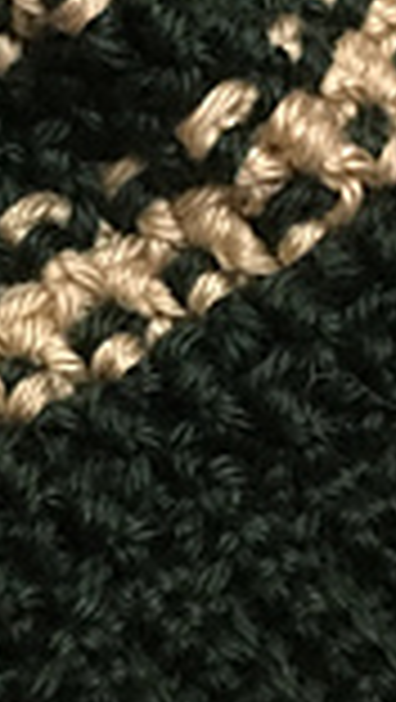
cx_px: -2
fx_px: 1881
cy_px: 266
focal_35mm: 101
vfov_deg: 21.1
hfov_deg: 11.9
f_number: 2.2
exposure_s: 1/15
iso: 640
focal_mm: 4.15
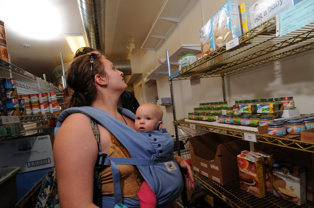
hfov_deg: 90.1
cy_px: 104
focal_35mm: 18
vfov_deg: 67.2
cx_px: 157
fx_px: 157
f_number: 6.3
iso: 250
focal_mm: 12
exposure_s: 1/80
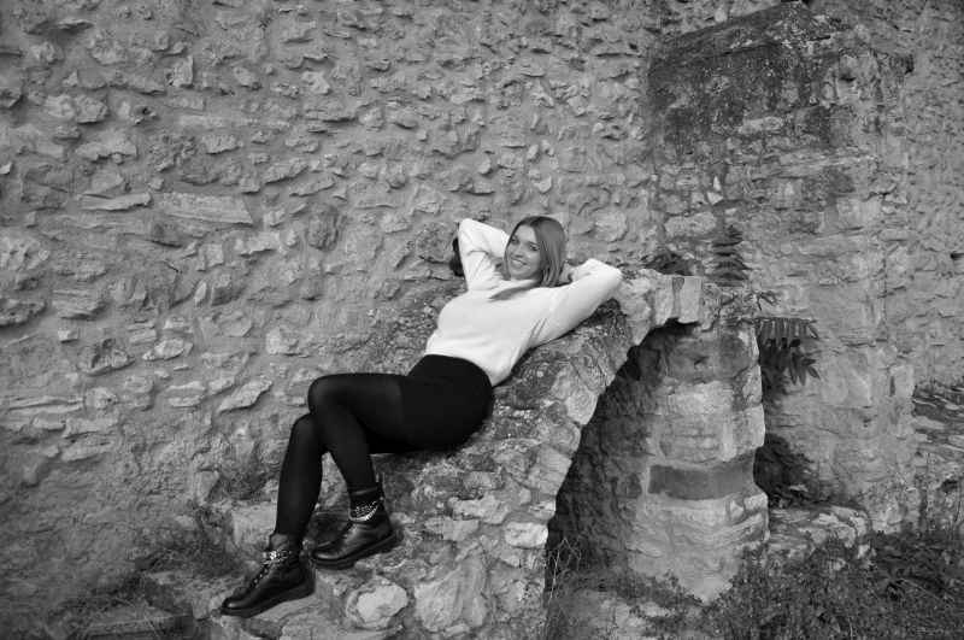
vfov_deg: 35.4
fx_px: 1003
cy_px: 320
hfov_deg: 51.3
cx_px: 482
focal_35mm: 38
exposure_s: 1/1250
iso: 200
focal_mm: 25
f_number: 4
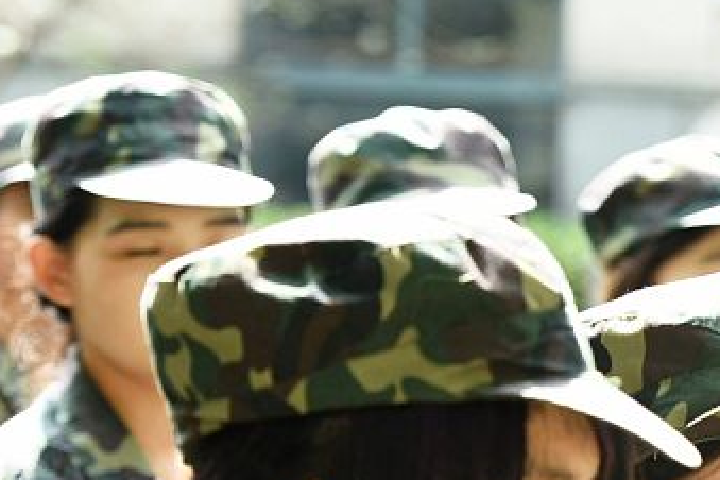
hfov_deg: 5.7
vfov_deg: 3.8
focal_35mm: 361
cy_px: 606
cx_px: 1032
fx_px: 7219
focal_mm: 102
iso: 400
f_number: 5.6
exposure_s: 1/200
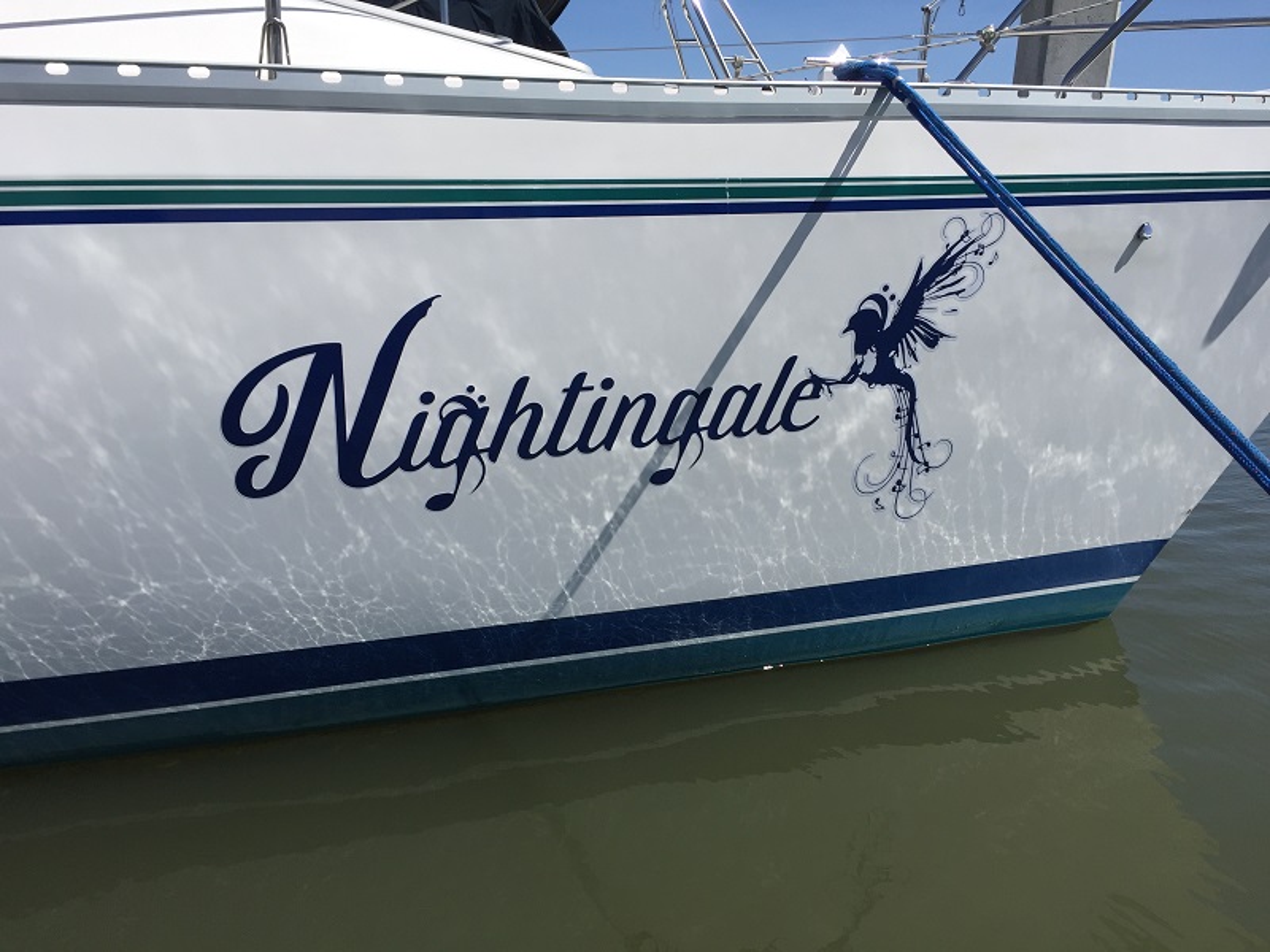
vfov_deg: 48.2
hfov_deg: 61.7
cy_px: 476
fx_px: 1064
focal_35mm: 29
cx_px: 635
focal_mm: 4.15
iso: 32
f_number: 2.2
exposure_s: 1/2825
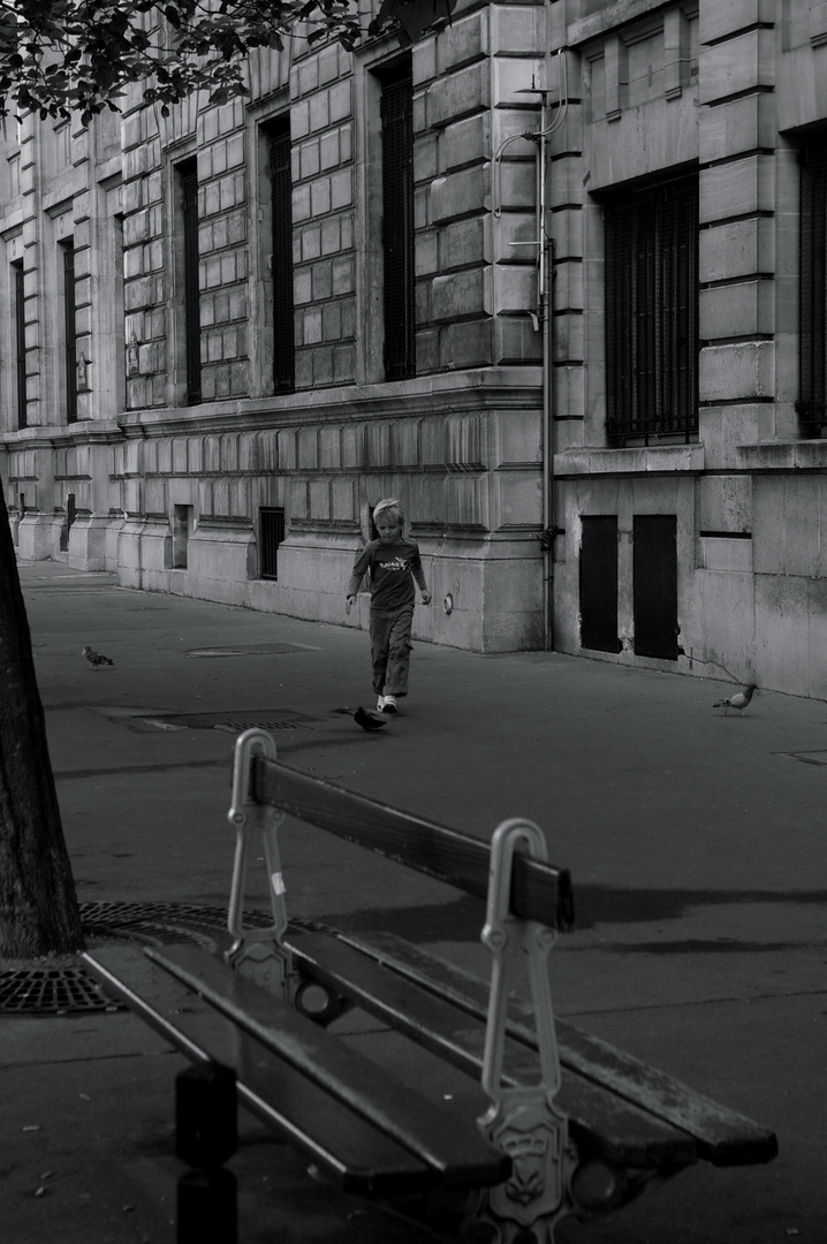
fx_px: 2848
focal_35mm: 82
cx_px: 414
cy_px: 622
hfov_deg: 16.5
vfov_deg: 24.6
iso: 400
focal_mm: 55
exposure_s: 1/125
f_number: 8
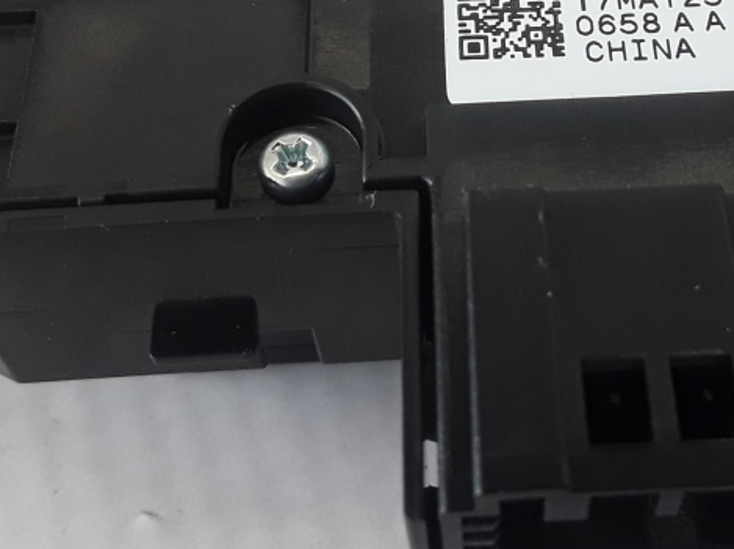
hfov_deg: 32.1
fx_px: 1250
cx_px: 556
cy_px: 84
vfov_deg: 24.3
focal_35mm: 59
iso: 64
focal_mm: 2.91
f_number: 1.9
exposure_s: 1/100
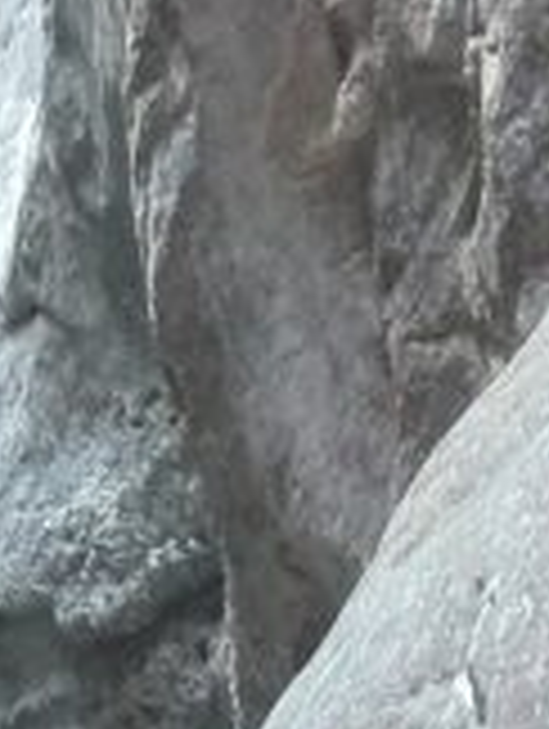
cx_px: -171
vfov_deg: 9.0
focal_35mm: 184
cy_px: 2090
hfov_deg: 8.0
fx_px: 3881
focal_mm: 3.79
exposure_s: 1/33
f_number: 2
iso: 300
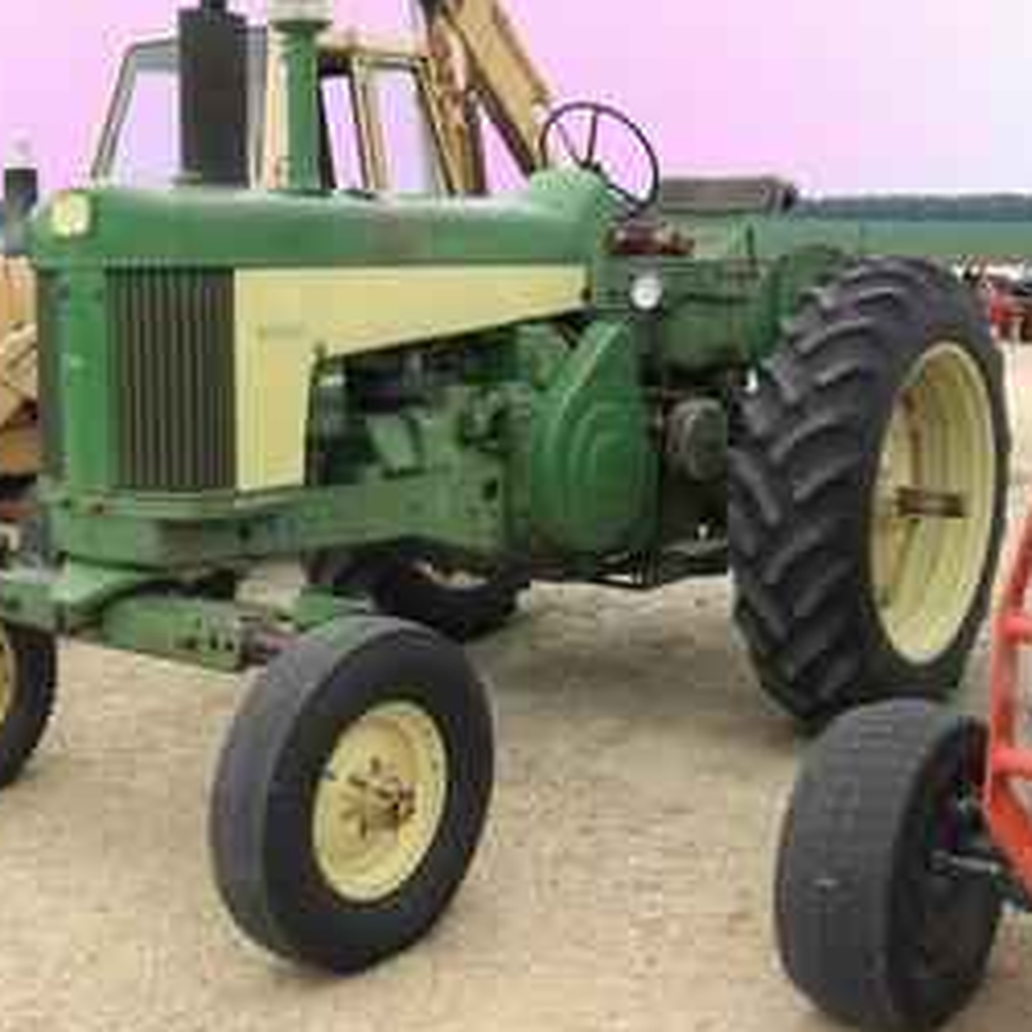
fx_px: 1552
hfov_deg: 36.6
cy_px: 522
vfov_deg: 36.8
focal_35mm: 46
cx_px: 382
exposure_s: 1/500
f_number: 2.8
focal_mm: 7.9
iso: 80
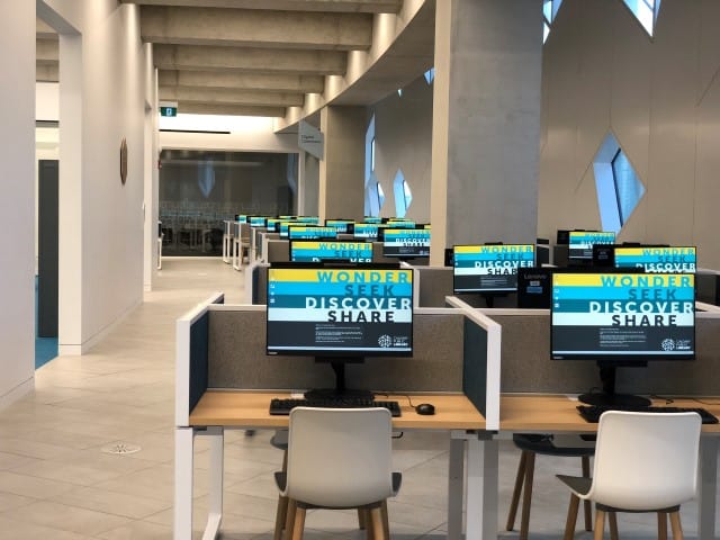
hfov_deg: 36.8
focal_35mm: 52
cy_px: 270
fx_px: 1082
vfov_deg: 28.0
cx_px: 360
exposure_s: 1/60
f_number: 2.4
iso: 80
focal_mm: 6
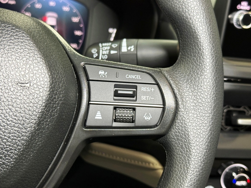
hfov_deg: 39.7
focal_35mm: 48
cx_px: 126
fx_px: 348
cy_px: 94
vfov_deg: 30.3
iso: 250
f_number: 1.78
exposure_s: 1/40
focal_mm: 6.86
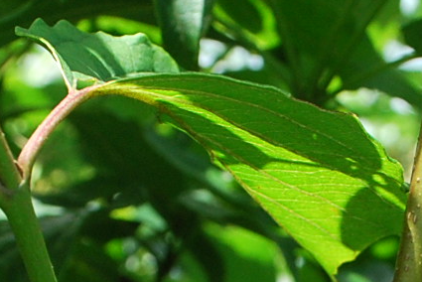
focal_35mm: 164
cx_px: 353
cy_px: 482
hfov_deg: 12.5
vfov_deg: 8.1
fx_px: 1924
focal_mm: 24
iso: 400
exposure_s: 1/320
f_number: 9
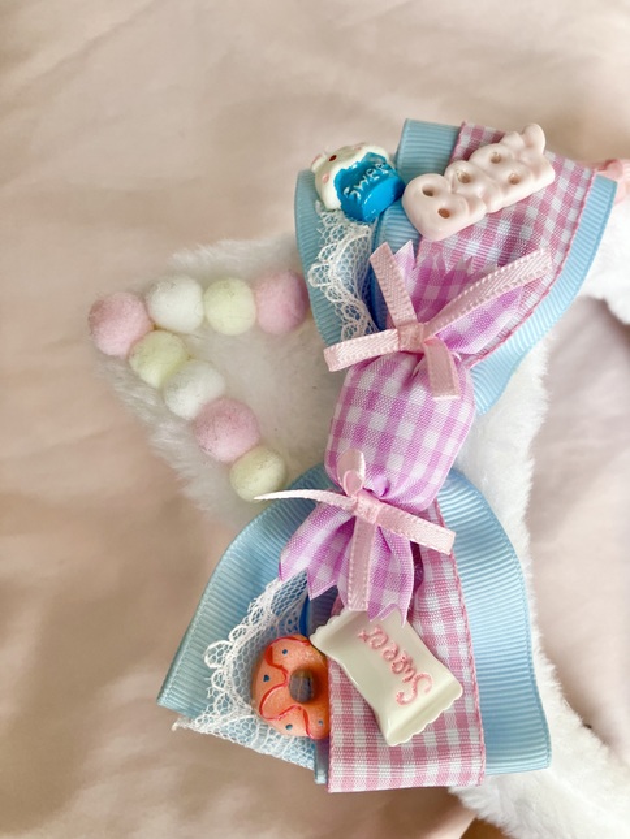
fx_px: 679
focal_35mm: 28
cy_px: 420
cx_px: 315
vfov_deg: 63.4
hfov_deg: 49.8
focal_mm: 3.99
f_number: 1.8
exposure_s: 1/60
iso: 50
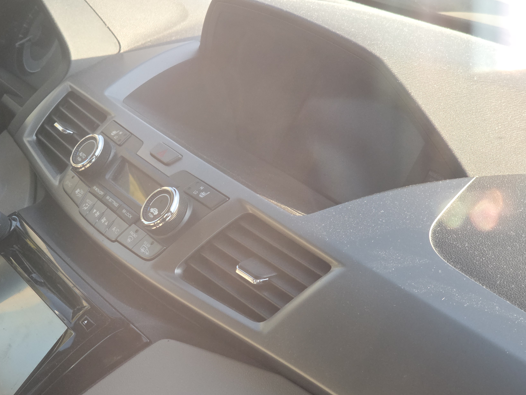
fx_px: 1276
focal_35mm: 84
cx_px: 211
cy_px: 214
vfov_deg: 17.6
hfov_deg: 23.3
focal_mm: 7.9
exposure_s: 1/138
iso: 50
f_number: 2.4
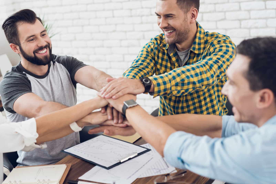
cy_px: 84
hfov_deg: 31.3
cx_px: 102
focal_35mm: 64
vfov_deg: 21.3
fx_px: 491
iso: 320
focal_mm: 50
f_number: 2.5
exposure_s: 1/100
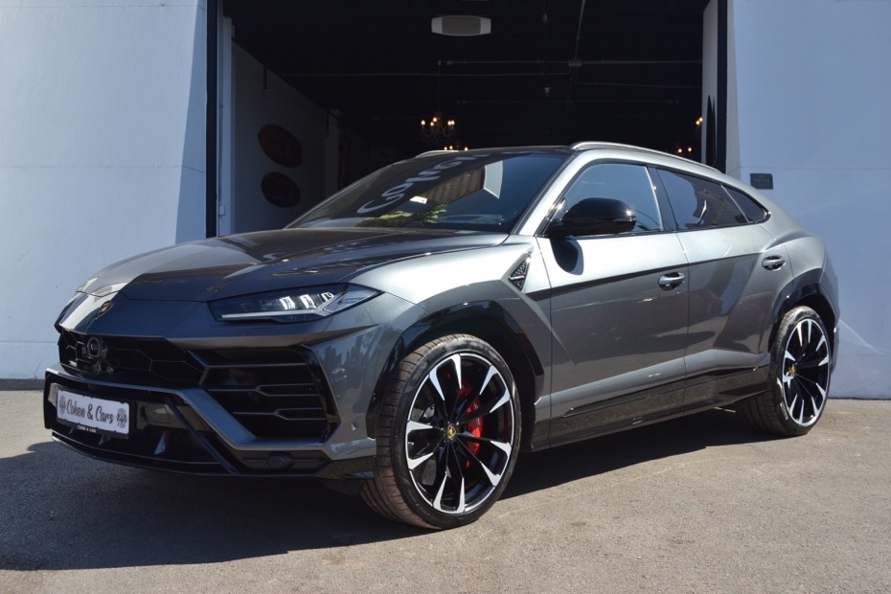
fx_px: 1114
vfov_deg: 29.9
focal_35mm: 45
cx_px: 446
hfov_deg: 43.6
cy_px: 297
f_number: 7.1
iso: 100
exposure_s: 1/200
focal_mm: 30
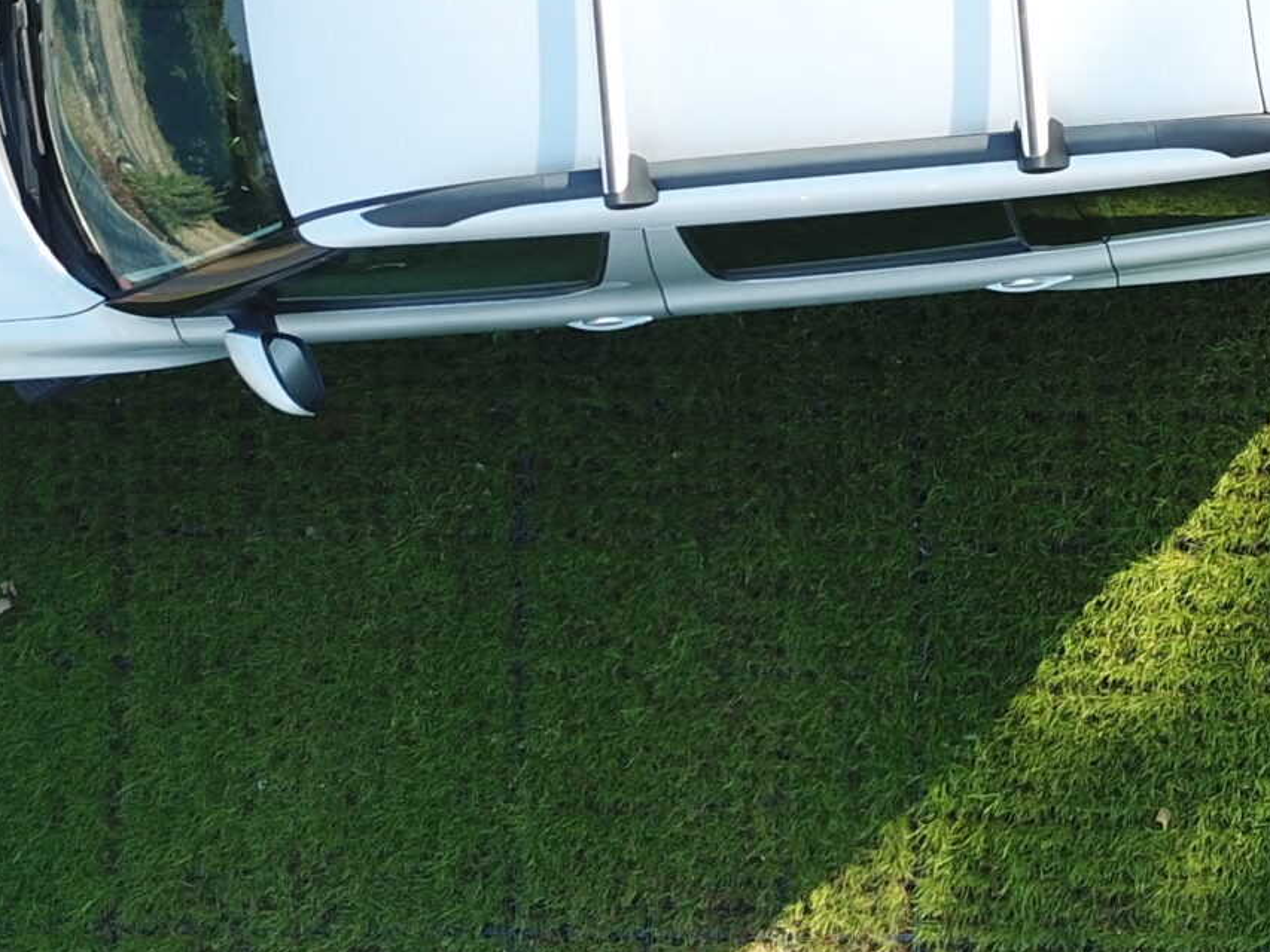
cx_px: 1539
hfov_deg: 22.9
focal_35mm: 78
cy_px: 42
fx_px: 2862
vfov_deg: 18.5
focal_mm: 4.73
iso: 100
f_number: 2.2
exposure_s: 1/246
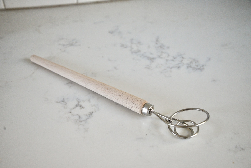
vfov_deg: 24.6
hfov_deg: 36.2
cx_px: 126
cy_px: 84
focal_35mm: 55
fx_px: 384
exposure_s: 1/160
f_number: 5.6
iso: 2500
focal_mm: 55
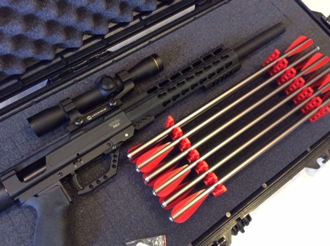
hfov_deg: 56.9
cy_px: 123
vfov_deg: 44.0
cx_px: 165
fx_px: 305
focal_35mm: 32
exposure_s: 1/24
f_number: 2.4
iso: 250
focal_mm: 3.3
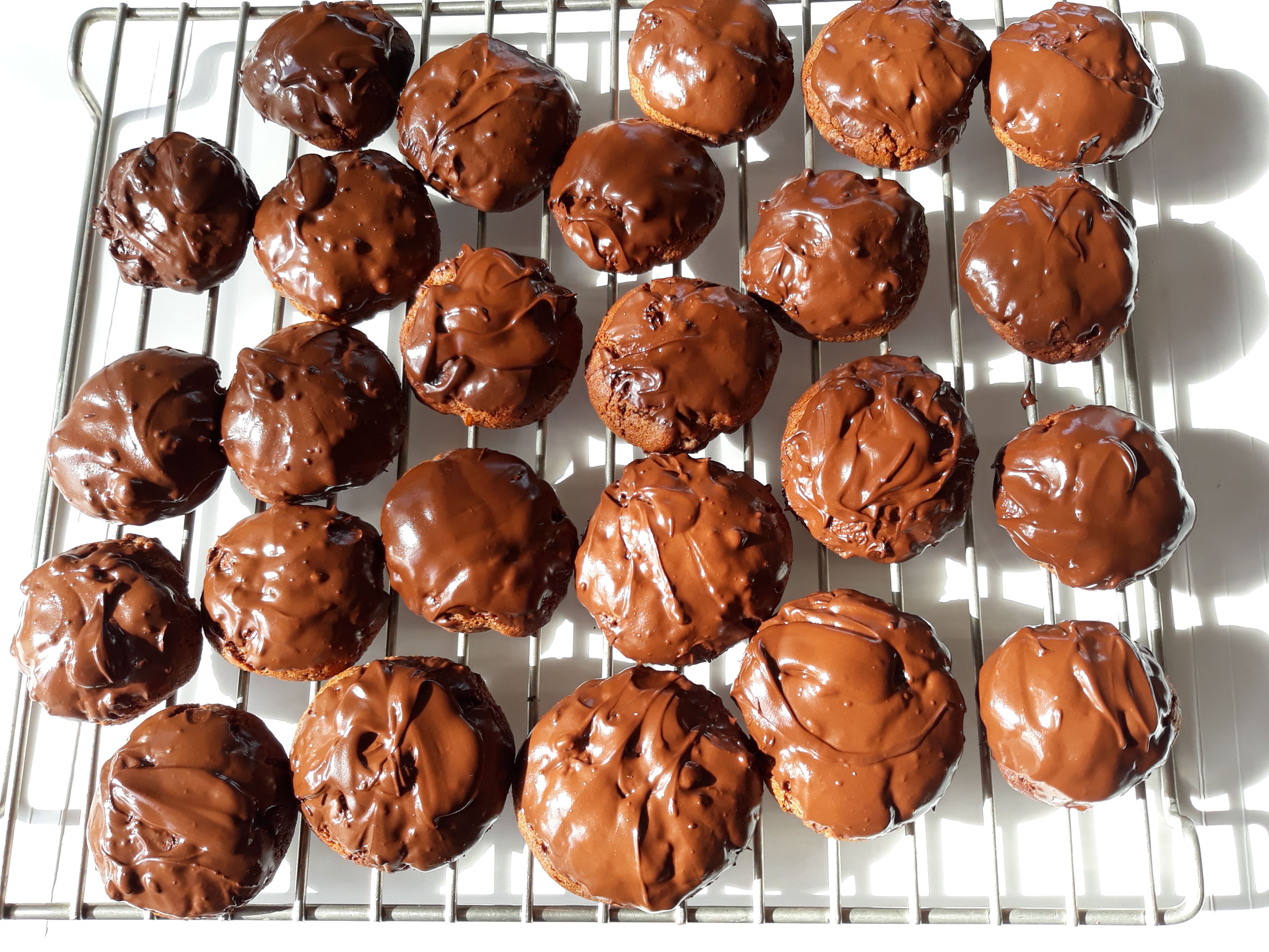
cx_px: 634
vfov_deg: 51.4
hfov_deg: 65.3
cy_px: 476
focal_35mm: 27
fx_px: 990
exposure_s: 1/185
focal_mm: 3.71
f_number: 1.7
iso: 40
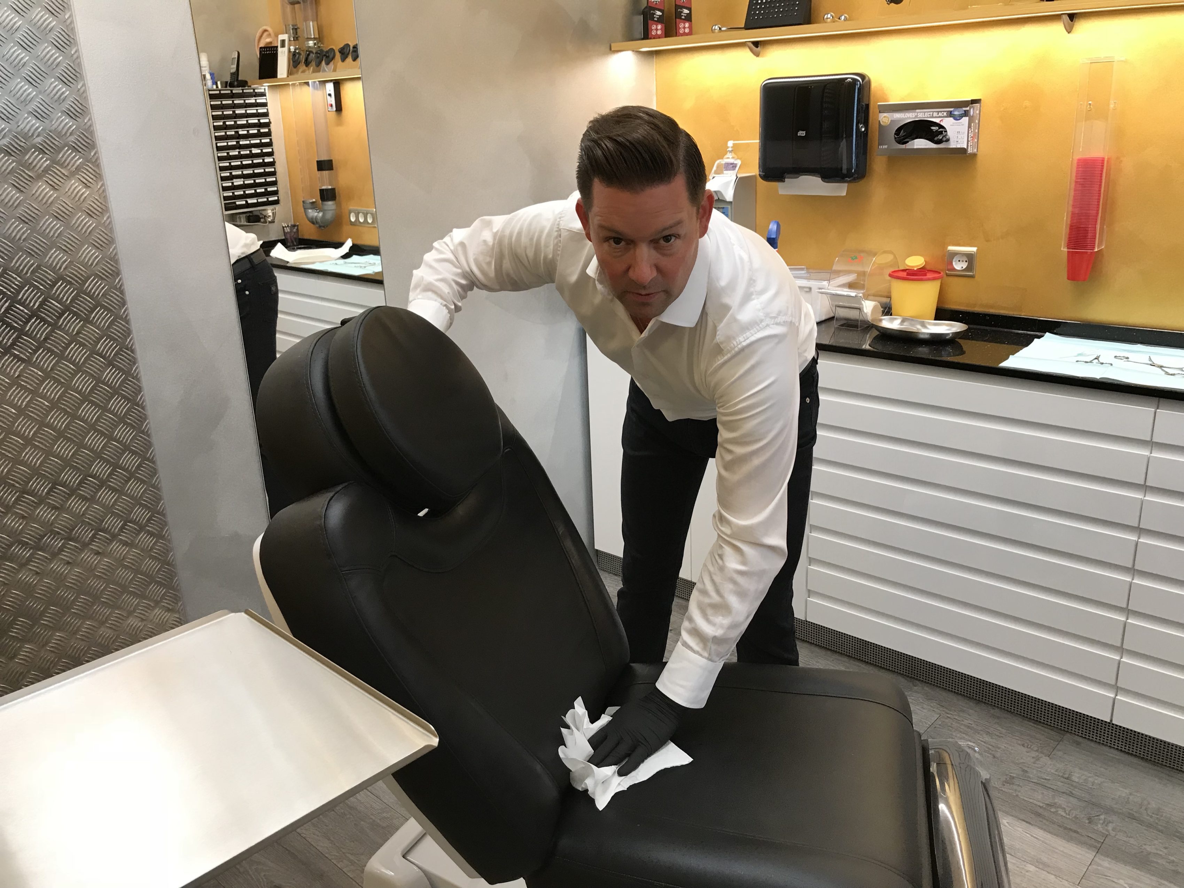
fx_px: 958
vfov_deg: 49.7
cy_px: 444
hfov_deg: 63.4
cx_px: 592
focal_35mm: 28
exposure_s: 1/33
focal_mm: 3.99
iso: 32
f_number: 1.8
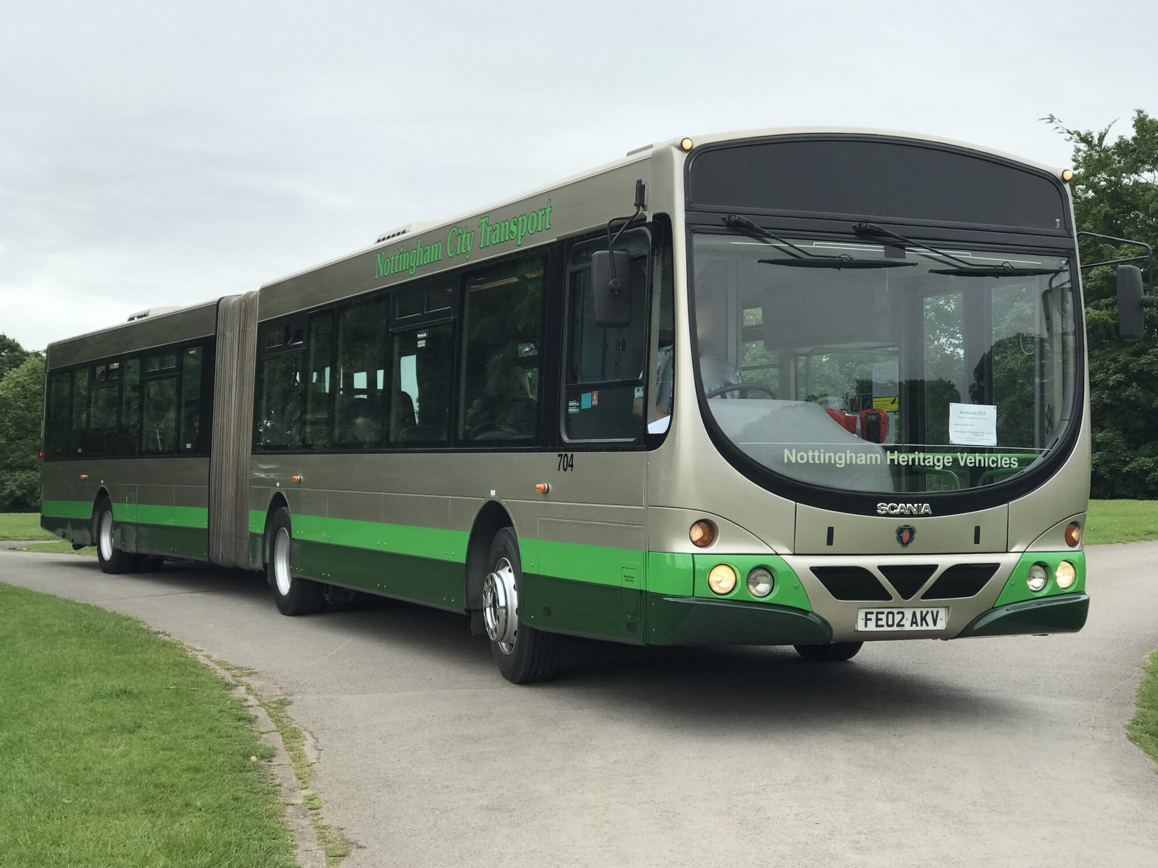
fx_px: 1940
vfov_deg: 25.2
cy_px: 439
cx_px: 586
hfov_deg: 33.2
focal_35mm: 58
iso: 20
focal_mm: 6.6
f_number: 2.8
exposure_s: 1/361
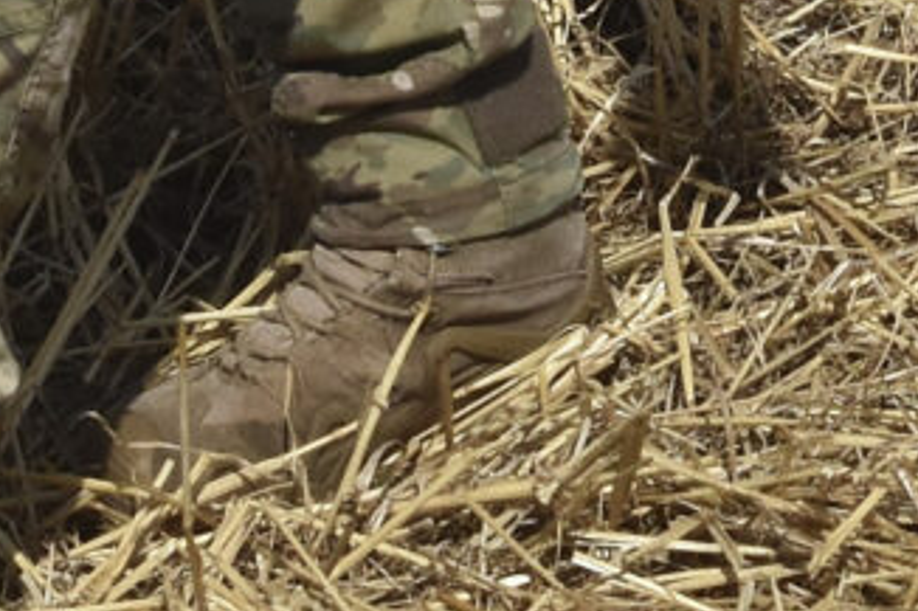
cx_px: 1126
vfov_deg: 4.6
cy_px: -1447
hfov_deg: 7.2
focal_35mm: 283
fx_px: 7213
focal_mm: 24
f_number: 6.3
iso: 400
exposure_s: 1/6400
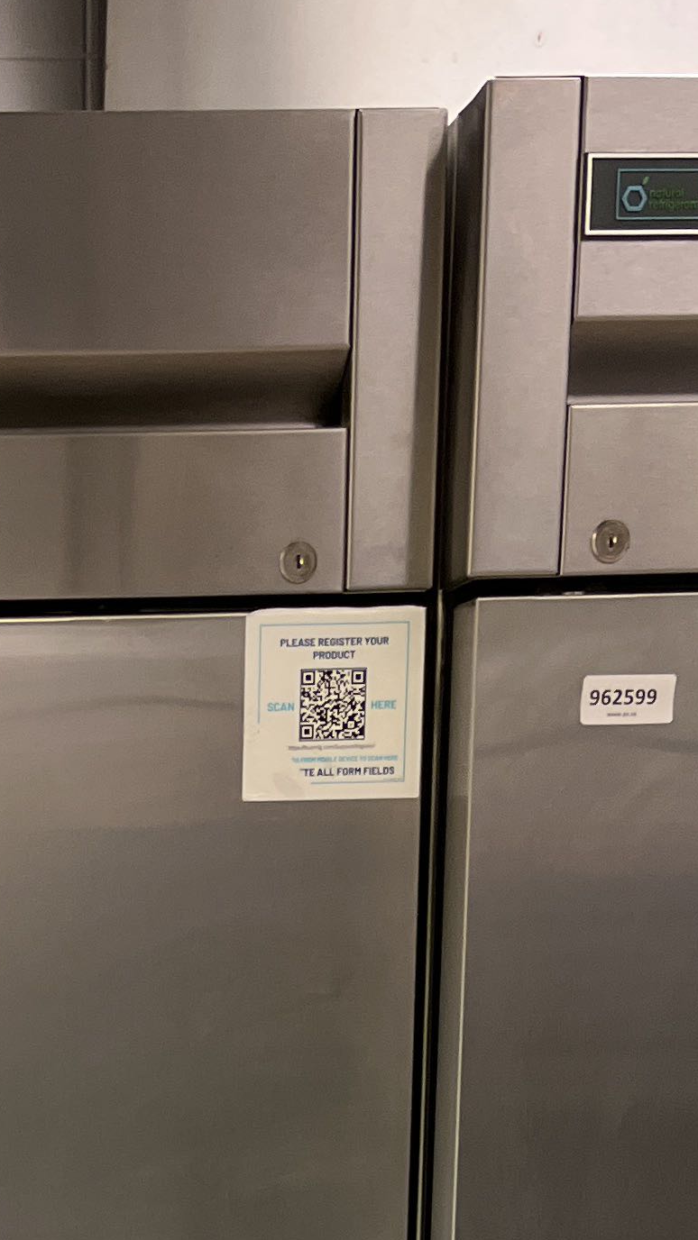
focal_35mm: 83
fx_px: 2731
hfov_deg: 14.1
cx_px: -136
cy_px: 1719
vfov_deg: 22.2
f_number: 1.6
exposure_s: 1/50
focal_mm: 5.1
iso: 125
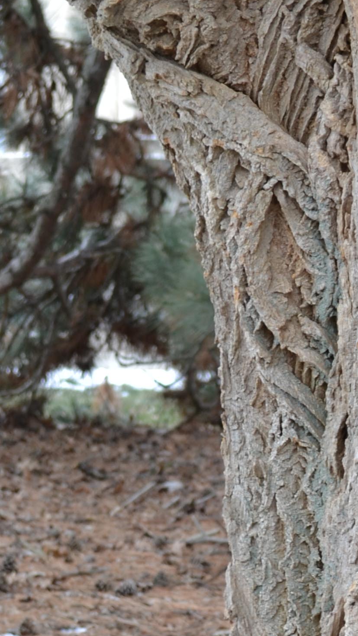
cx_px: 589
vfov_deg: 10.9
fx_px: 3324
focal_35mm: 197
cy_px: 398
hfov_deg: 6.1
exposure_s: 1/40
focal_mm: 40
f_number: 6.3
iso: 100
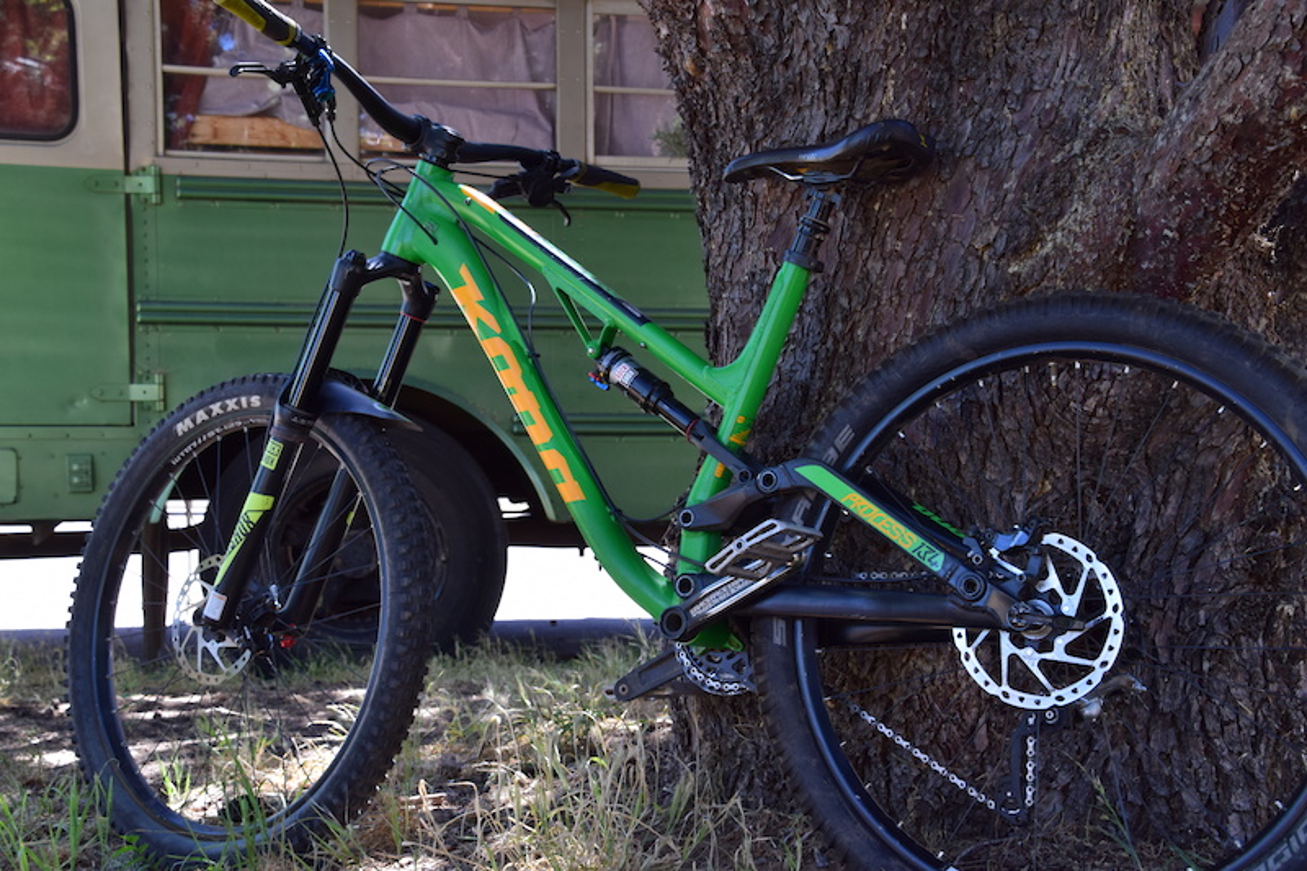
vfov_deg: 28.1
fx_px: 1742
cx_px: 654
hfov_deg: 41.1
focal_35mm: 48
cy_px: 436
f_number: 9
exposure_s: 1/100
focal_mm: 32
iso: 400
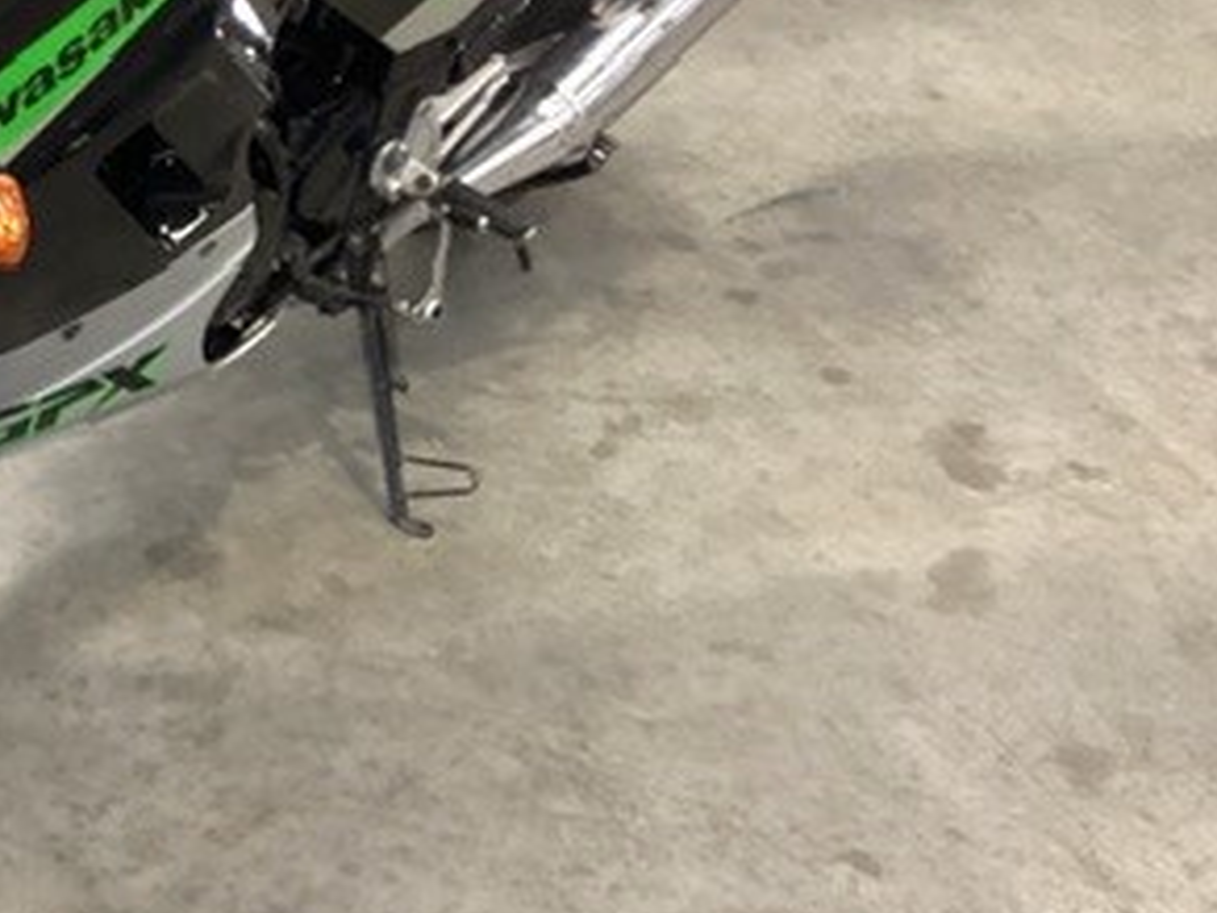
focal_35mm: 68
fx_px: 2391
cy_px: 238
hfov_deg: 27.5
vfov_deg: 21.4
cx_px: 117
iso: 200
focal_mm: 3.3
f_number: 2.4
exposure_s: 1/50
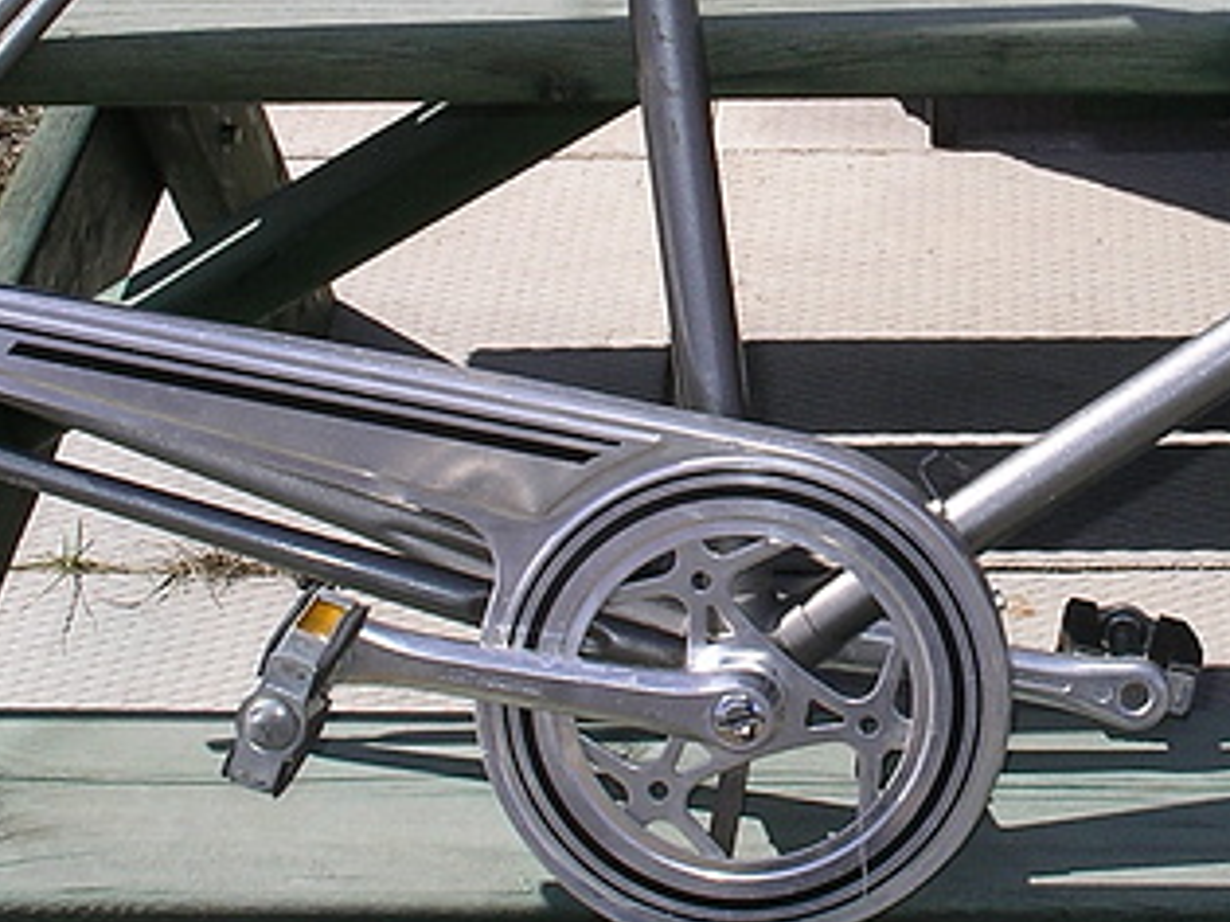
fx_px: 3339
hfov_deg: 20.6
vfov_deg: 15.6
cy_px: 121
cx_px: 992
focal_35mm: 94
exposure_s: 1/416
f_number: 5.6
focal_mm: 7.8
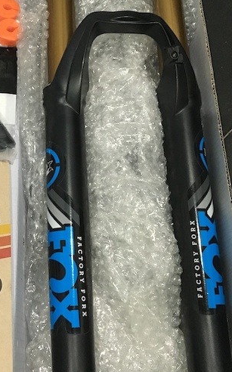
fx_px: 506
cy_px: 132
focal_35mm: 50
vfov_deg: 39.9
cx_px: 36
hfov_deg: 25.2
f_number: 2.2
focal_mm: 4.15
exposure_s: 1/20
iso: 200
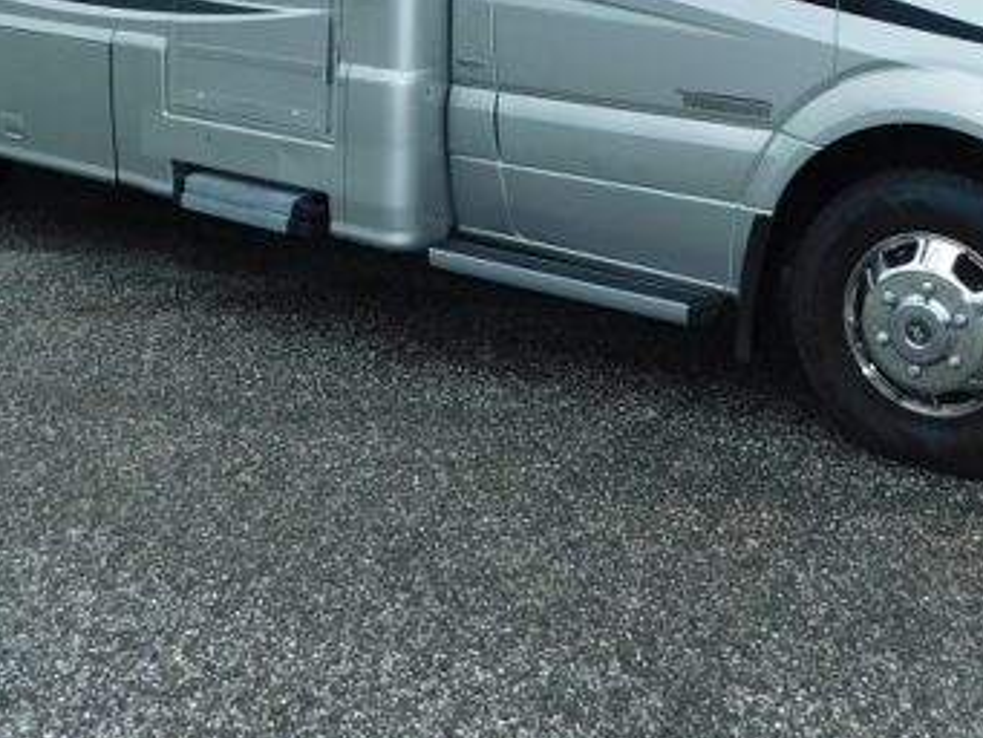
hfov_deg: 35.5
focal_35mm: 54
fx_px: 1534
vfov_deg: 24.8
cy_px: -110
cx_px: 542
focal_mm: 4
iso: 125
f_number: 3
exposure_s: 1/100
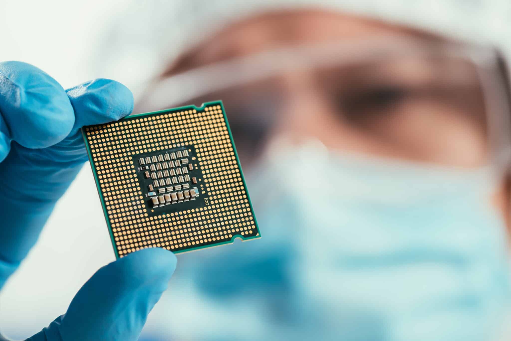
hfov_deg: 19.4
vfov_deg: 13.1
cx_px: 256
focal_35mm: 105
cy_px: 170
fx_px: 1491
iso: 100
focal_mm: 105
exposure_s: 1/200
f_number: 7.1
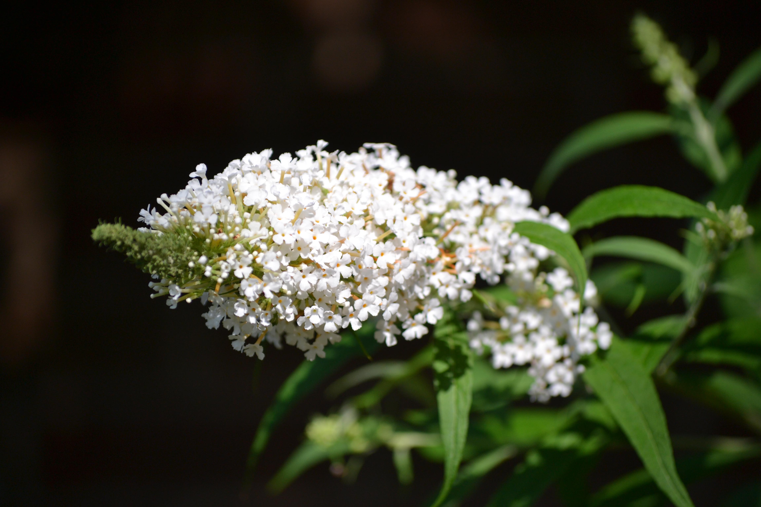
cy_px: 254
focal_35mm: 218
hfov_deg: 9.5
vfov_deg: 6.3
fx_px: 4597
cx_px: 380
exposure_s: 1/500
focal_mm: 145
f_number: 5.6
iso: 160
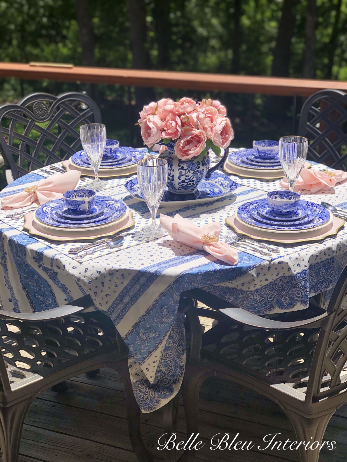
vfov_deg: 33.8
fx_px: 762
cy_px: 231
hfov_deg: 25.7
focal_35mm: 57
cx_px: 174
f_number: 2.8
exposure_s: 1/952
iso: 20
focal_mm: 6.6
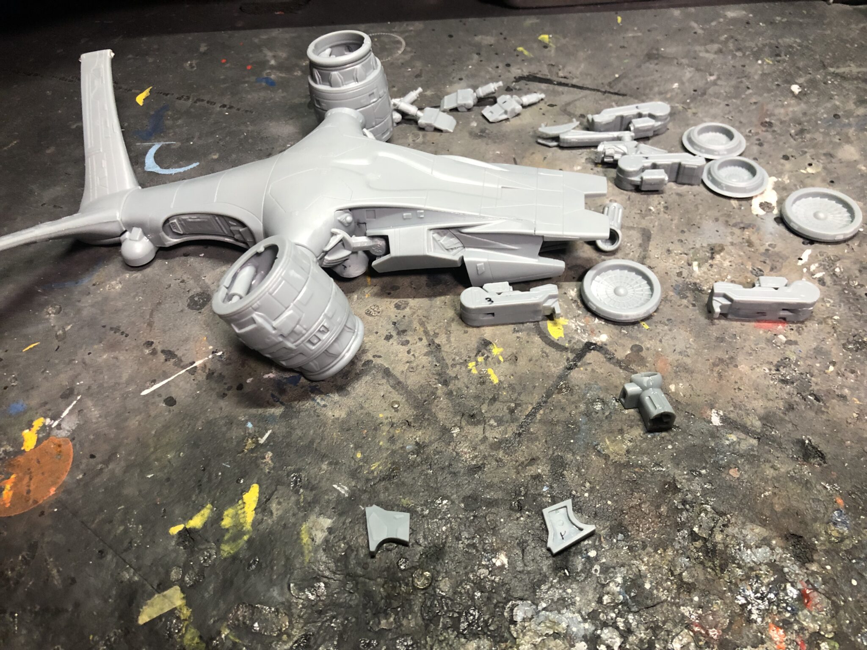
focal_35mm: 28
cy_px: 325
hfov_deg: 63.4
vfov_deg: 49.7
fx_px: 701
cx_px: 434
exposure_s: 1/16
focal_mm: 4
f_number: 1.8
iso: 100
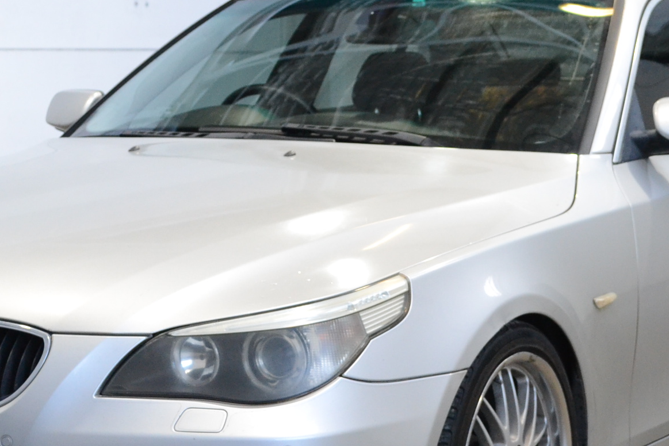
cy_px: 271
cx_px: 309
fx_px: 1877
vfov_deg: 13.6
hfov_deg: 20.2
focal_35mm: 101
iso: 1600
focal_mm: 34
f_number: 5
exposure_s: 1/160
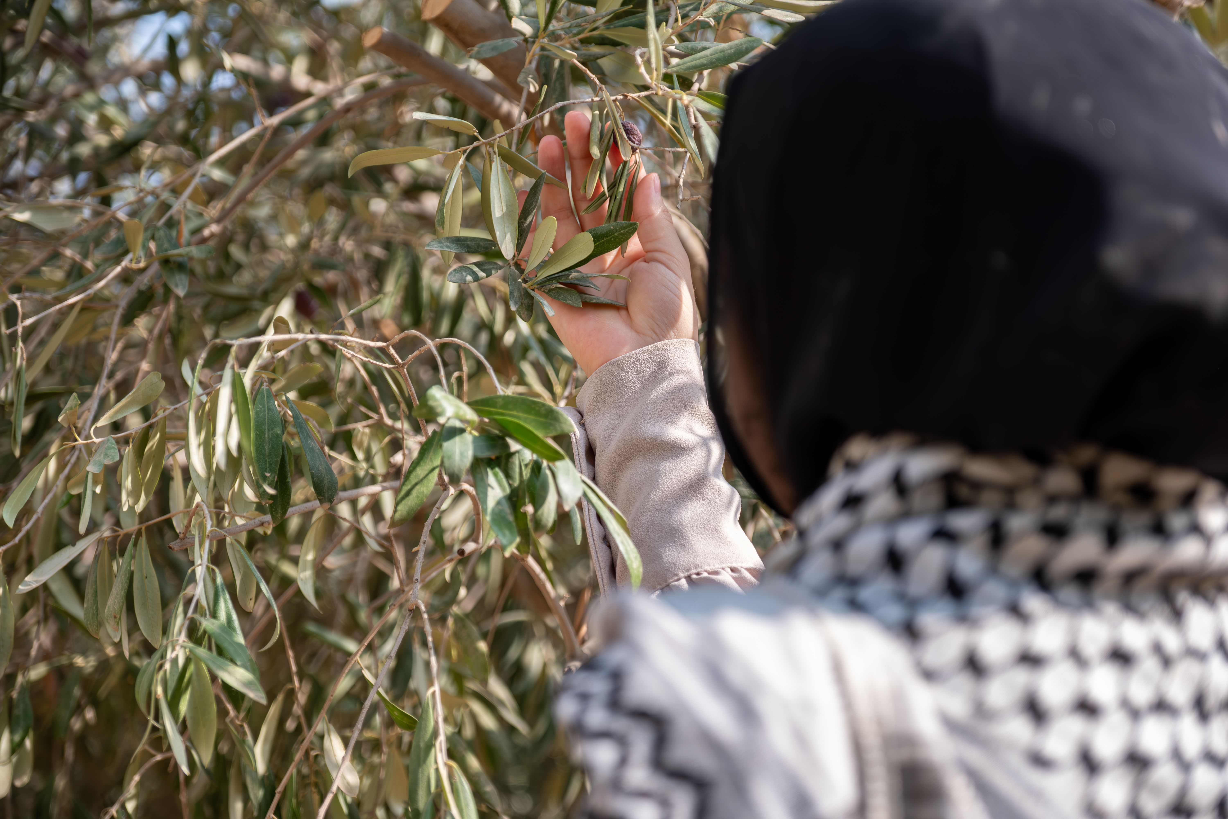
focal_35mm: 83
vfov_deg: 16.5
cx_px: 614
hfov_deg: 24.5
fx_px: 2831
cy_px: 410
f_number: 2.8
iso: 320
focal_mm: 55
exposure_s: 1/1600
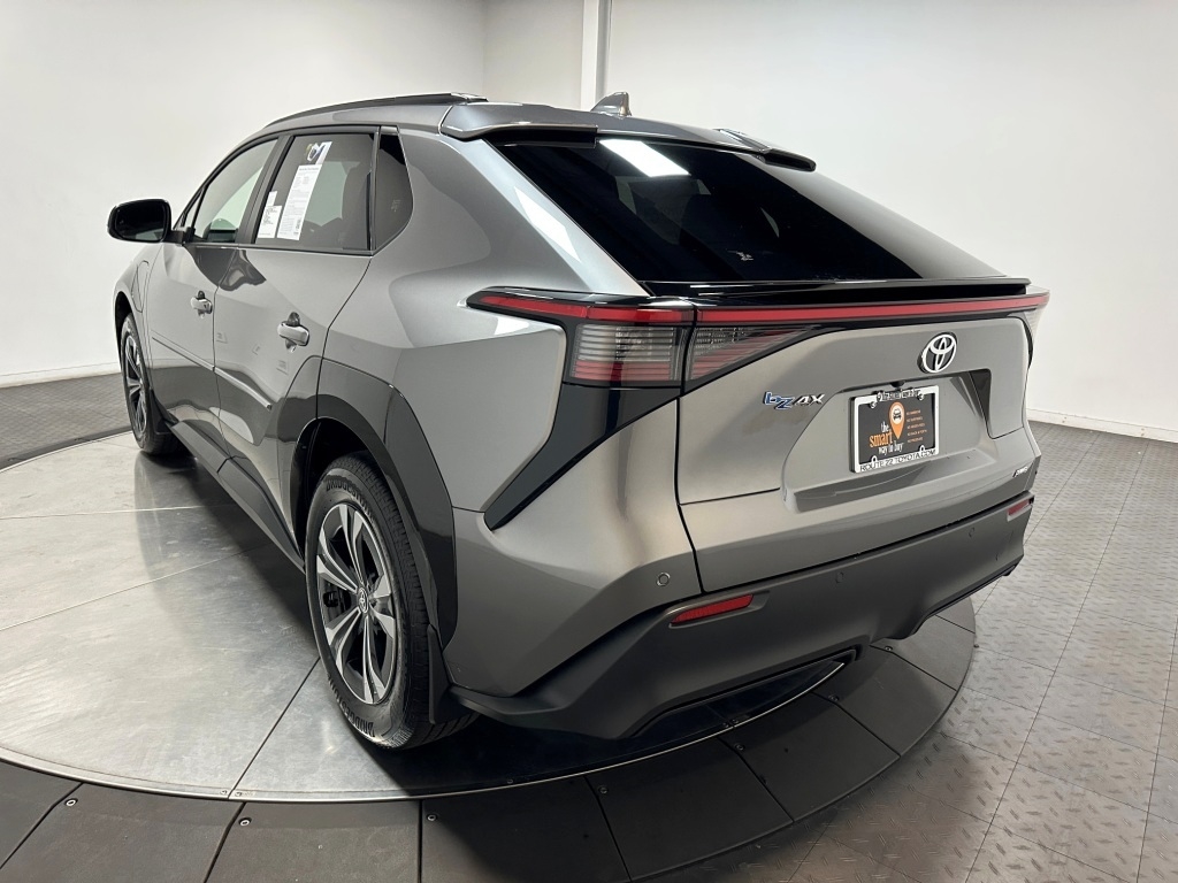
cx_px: 589
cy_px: 442
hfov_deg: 71.6
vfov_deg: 56.8
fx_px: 817
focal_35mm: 24
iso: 400
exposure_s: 1/60
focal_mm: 6.86
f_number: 1.78
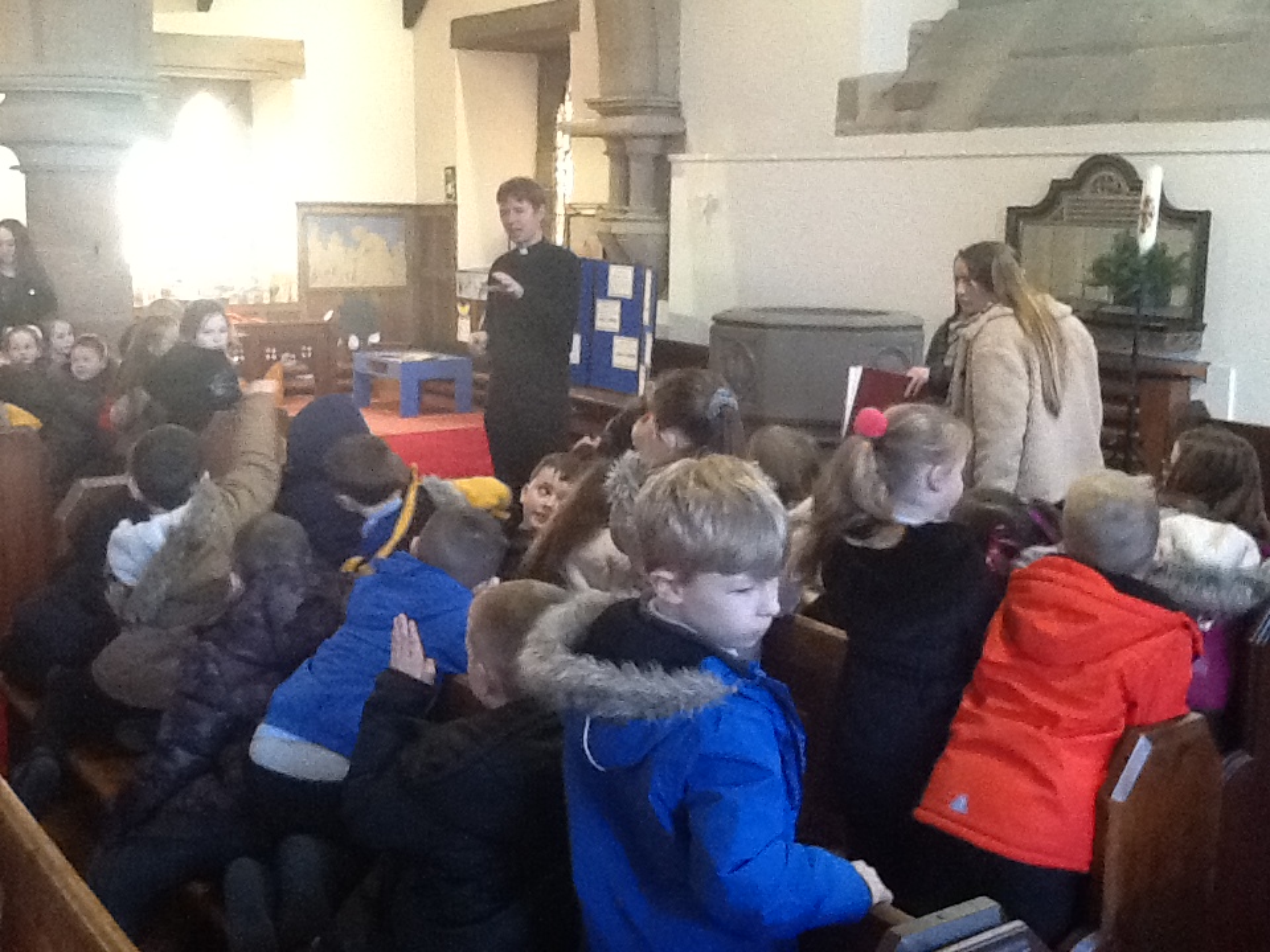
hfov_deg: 42.9
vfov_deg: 32.9
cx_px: 635
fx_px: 1614
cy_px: 476
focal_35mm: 44
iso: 320
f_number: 2.4
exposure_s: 1/24
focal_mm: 2.03
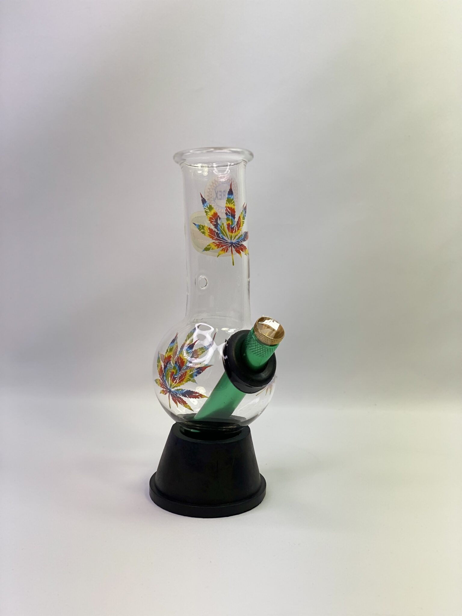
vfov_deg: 36.8
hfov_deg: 28.0
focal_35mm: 52
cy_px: 308
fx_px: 925
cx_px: 231
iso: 20
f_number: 2
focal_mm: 6
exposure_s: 1/249
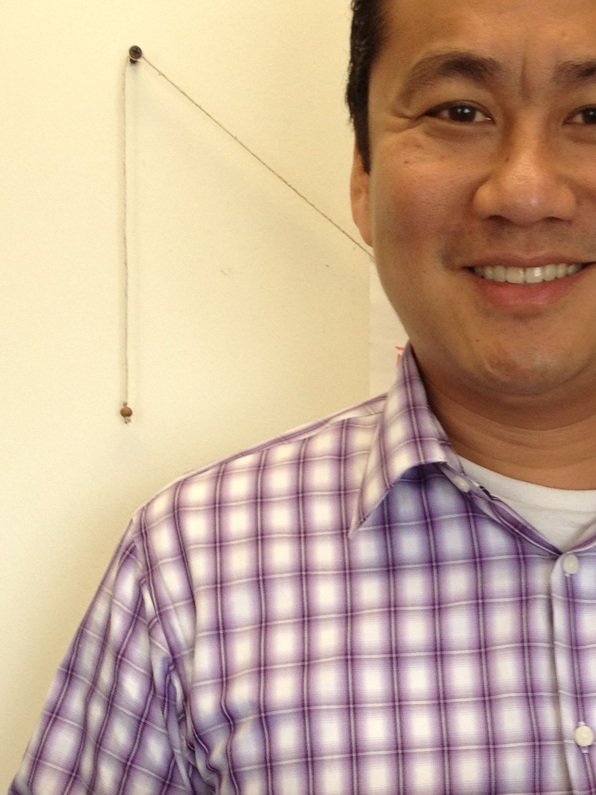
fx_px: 1768
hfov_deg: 18.8
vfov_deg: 24.8
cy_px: 657
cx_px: 527
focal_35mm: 77
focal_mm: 4.28
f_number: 2.4
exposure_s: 1/60
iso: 64
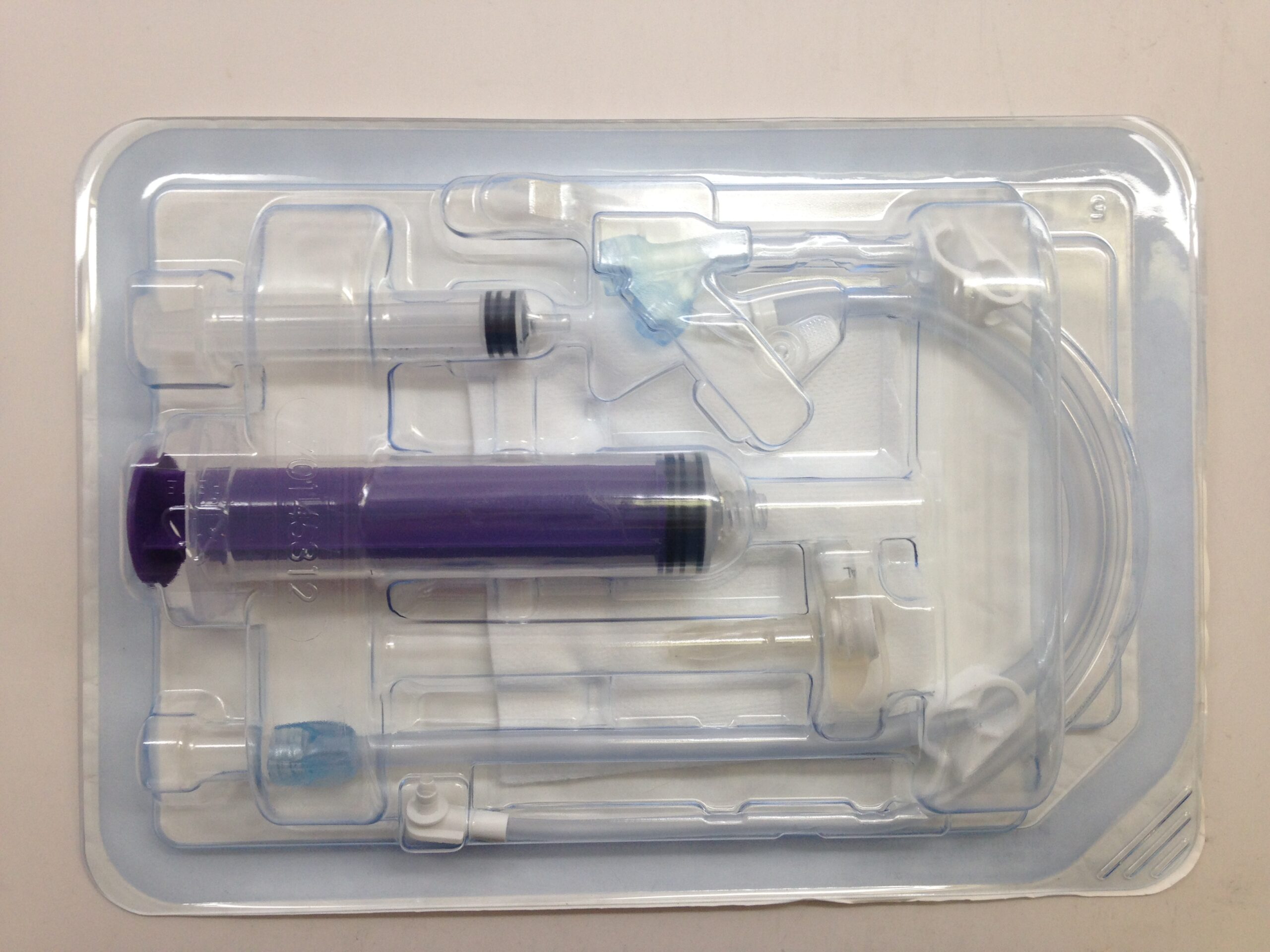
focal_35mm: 33
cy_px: 476
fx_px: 1211
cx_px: 635
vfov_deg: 42.9
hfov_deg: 55.4
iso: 64
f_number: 2.4
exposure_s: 1/60
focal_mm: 4.12
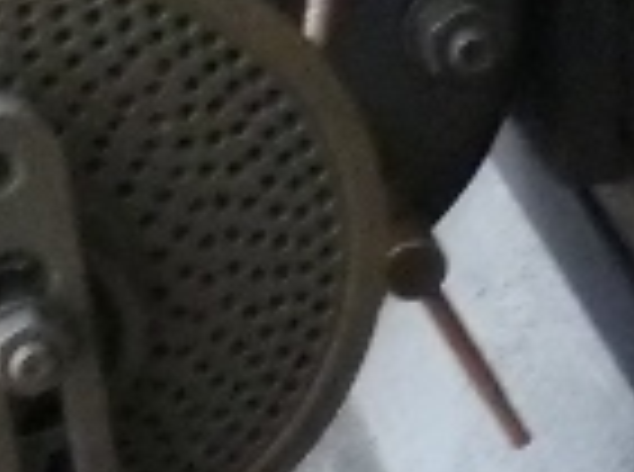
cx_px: 809
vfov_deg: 8.1
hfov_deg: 10.7
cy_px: 103
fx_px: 3325
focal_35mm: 182
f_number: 3.3
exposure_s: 1/15
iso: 400
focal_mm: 4.1
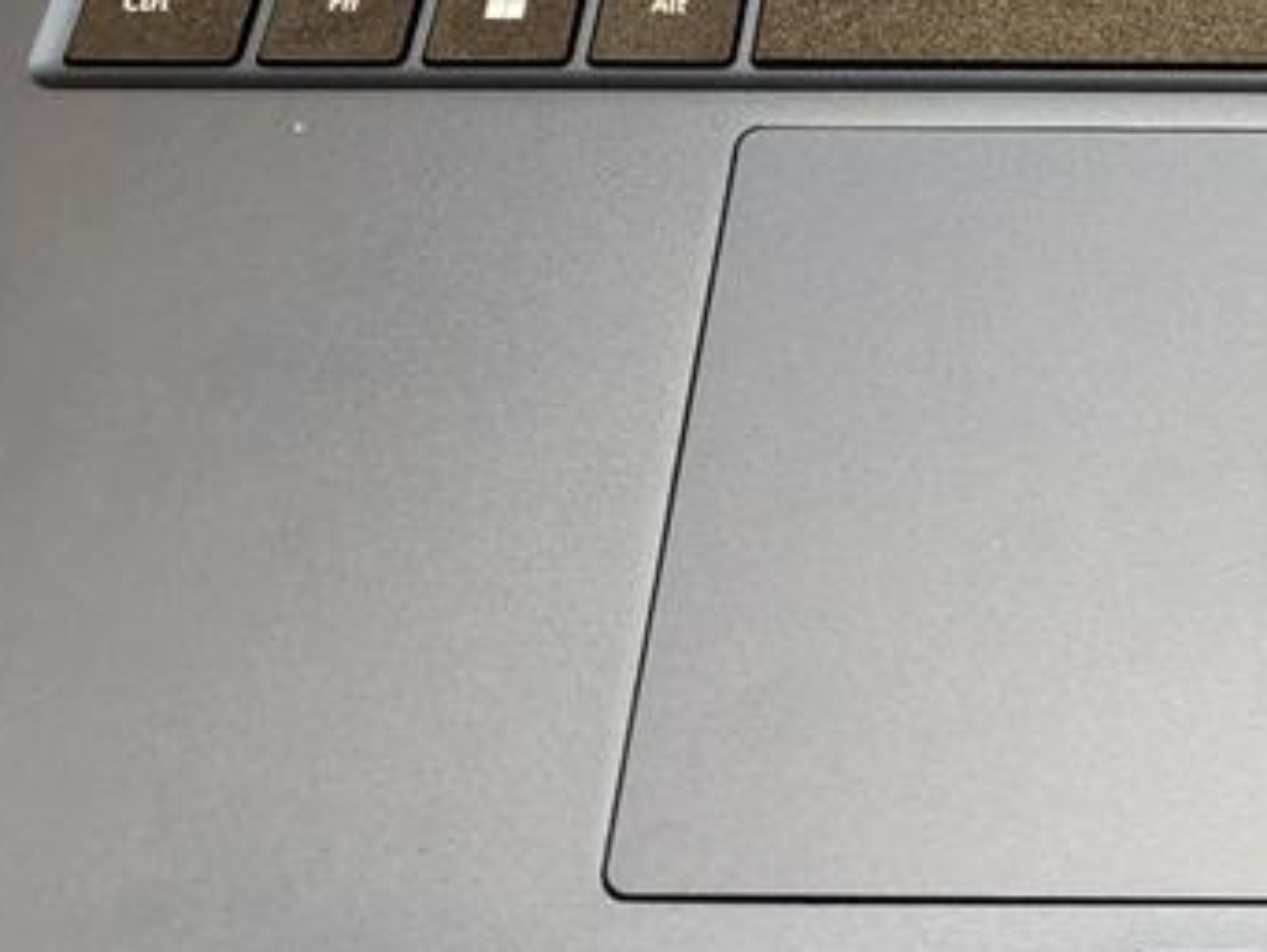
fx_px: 3150
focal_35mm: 86
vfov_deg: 15.2
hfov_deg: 21.3
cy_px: -693
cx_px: 1486
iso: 1000
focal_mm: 5.4
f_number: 1.8
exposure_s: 1/120
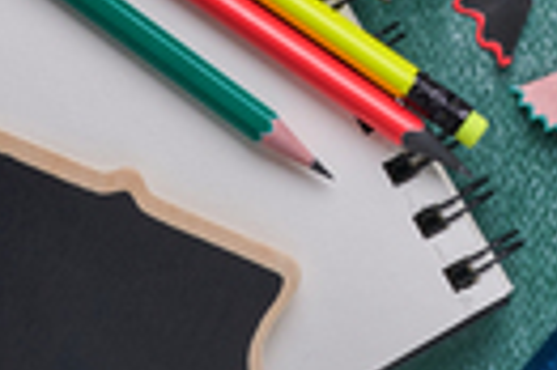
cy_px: -172
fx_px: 6258
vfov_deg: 3.4
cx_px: 1067
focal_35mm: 405
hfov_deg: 5.0
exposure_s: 1/160
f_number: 10
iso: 160
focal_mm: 60
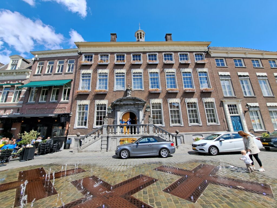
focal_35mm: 13
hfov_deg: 106.2
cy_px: 104
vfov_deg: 89.9
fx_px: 104
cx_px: 138
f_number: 2.2
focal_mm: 1.74
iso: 50
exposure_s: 1/1106
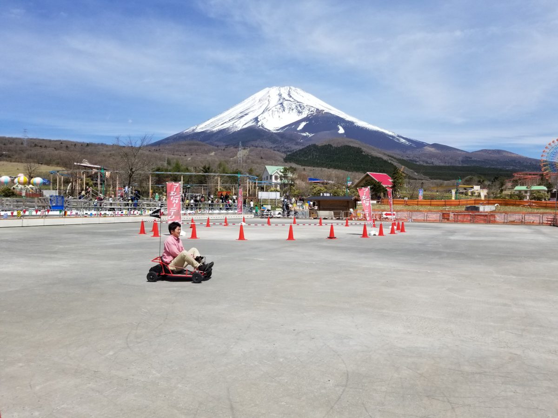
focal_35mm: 26
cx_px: 279
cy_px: 209
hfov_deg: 67.3
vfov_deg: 53.1
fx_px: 419
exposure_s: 1/4048
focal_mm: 4.25
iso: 50
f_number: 1.7
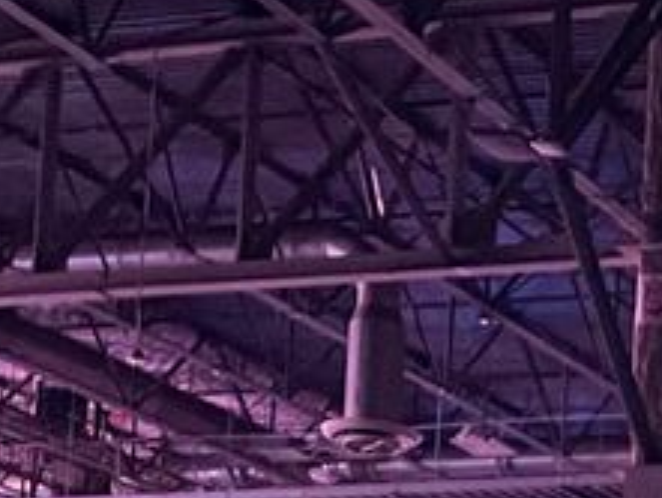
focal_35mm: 141
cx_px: 1078
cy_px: 873
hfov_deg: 13.0
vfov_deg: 10.0
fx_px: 2698
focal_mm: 4.2
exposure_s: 1/34
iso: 640
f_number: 1.6
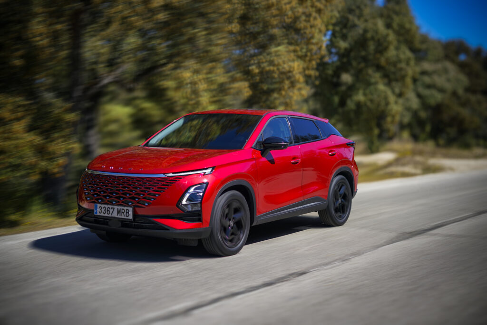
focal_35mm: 50
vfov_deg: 27.0
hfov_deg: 39.6
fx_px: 676
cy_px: 162
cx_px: 244
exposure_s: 1/3200
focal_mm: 50
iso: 100
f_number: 1.8
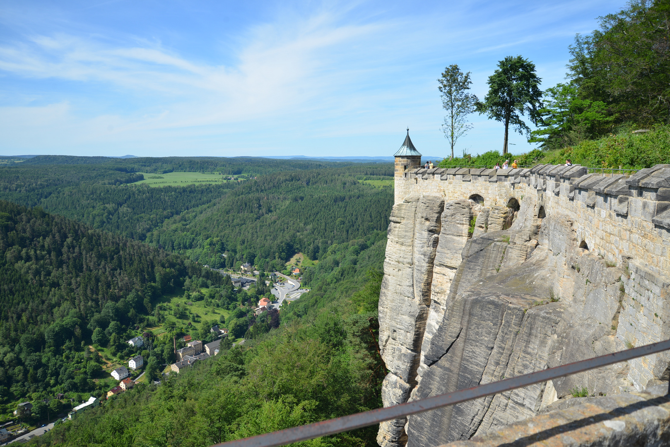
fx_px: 540
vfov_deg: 45.0
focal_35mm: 29
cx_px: 335
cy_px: 224
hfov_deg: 63.6
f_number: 8
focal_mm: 29
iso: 100
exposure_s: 1/200
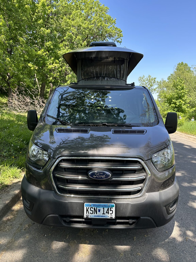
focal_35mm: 24
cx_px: 98
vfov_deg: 71.6
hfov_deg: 56.8
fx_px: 181
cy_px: 131
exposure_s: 1/762
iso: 80
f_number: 1.78
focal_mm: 6.86
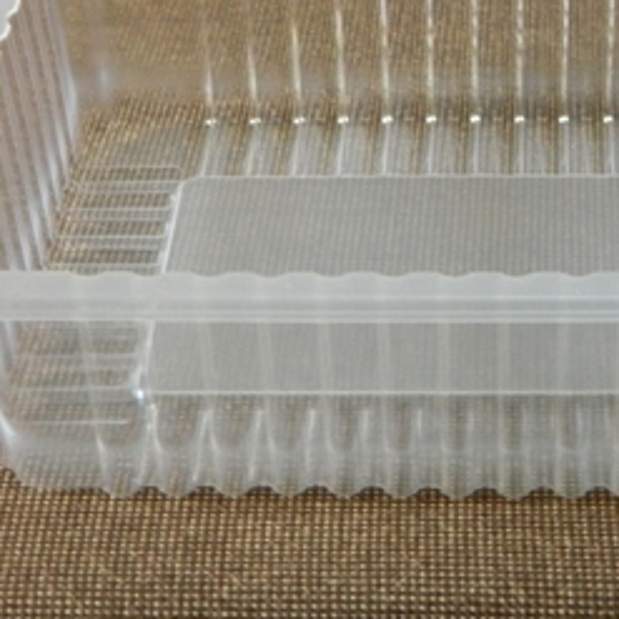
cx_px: 466
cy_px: 169
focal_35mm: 102
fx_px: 2064
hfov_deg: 17.0
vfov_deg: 17.0
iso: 450
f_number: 3.8
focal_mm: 10.2
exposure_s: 1/10
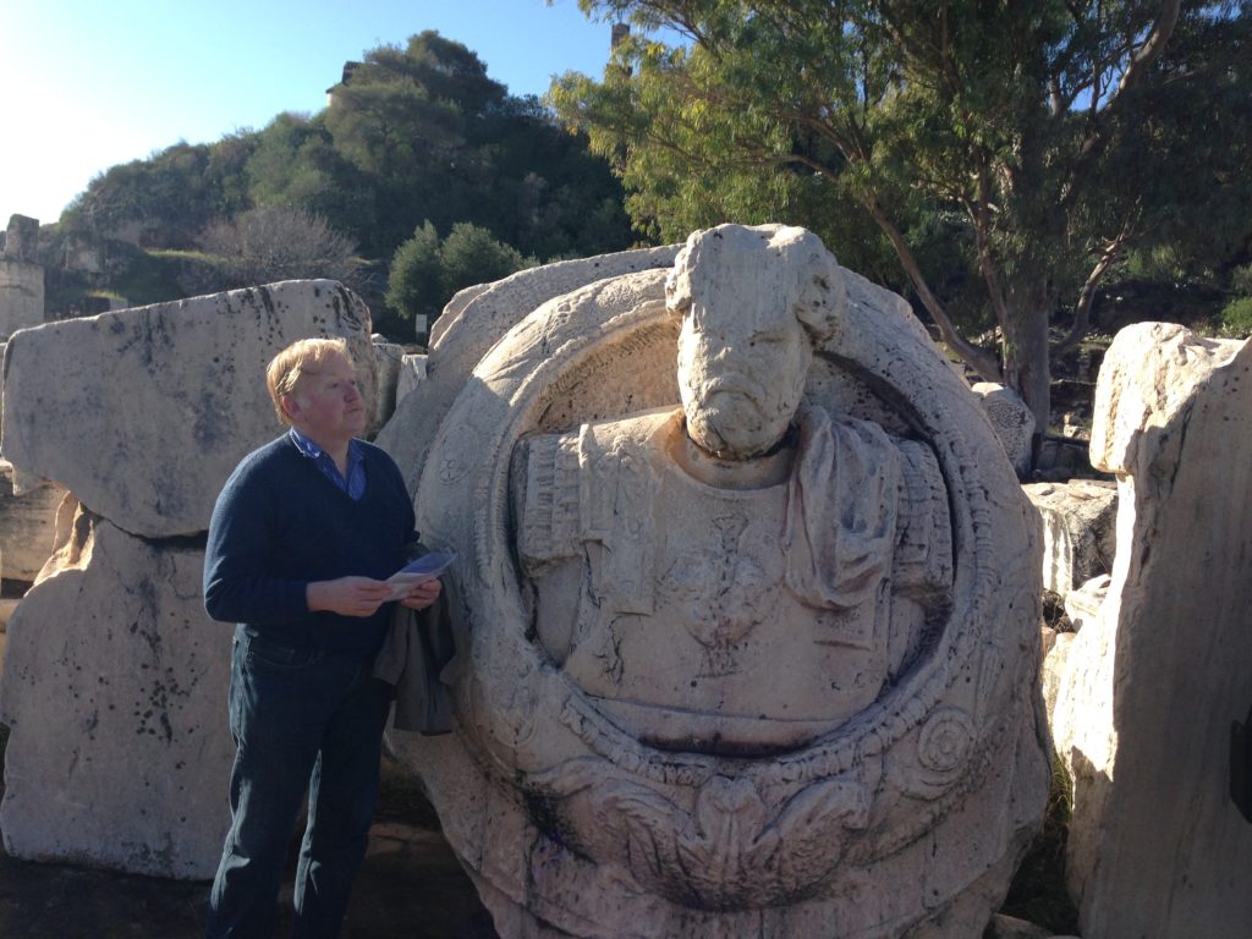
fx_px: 1194
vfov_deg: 42.9
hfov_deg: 55.4
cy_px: 470
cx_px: 626
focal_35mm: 33
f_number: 2.4
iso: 50
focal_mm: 4.12
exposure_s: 1/968
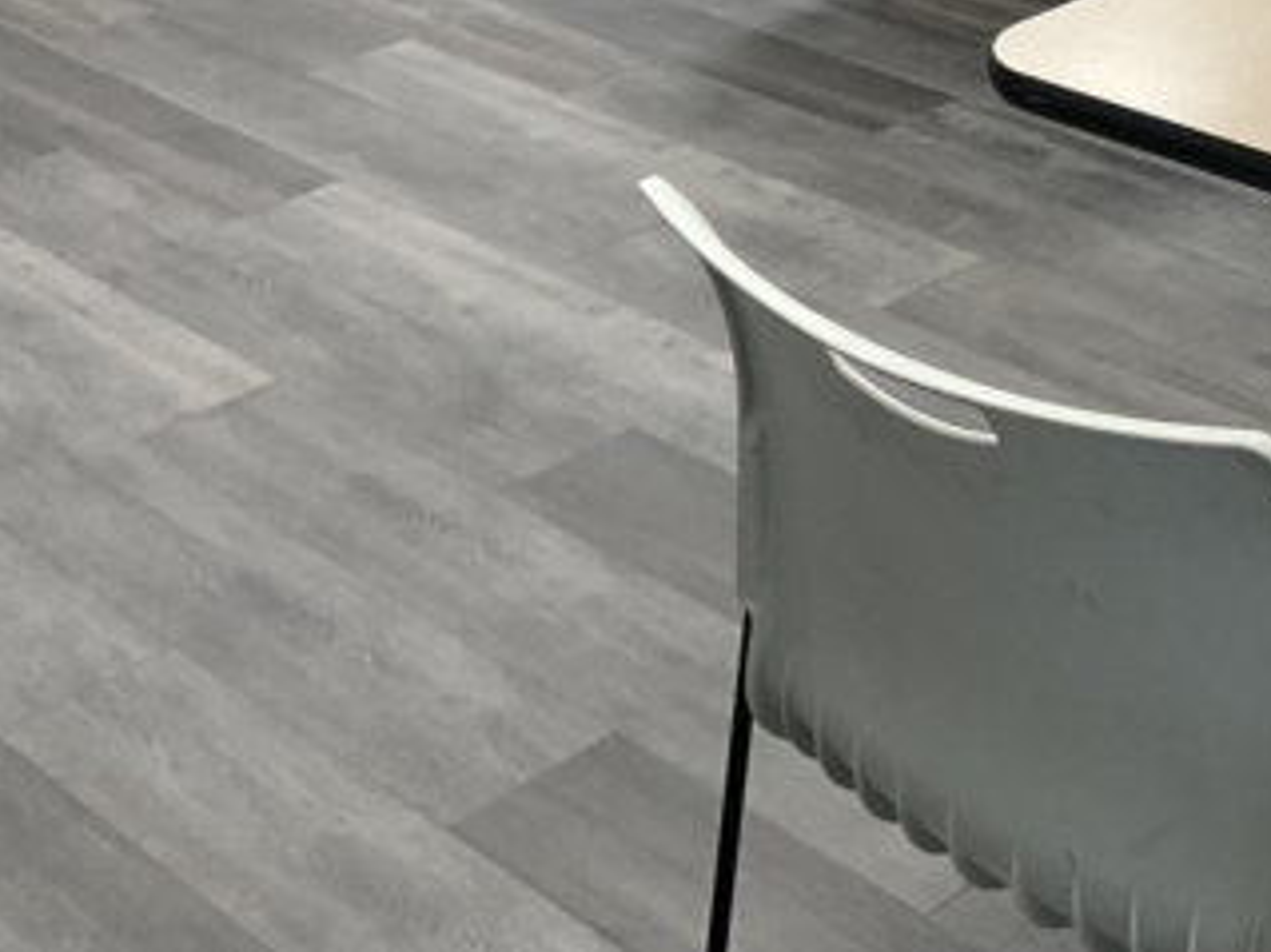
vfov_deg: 18.6
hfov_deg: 25.1
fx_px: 2716
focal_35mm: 74
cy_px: -259
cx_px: 1257
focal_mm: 3
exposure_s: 1/60
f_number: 1.8
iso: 50
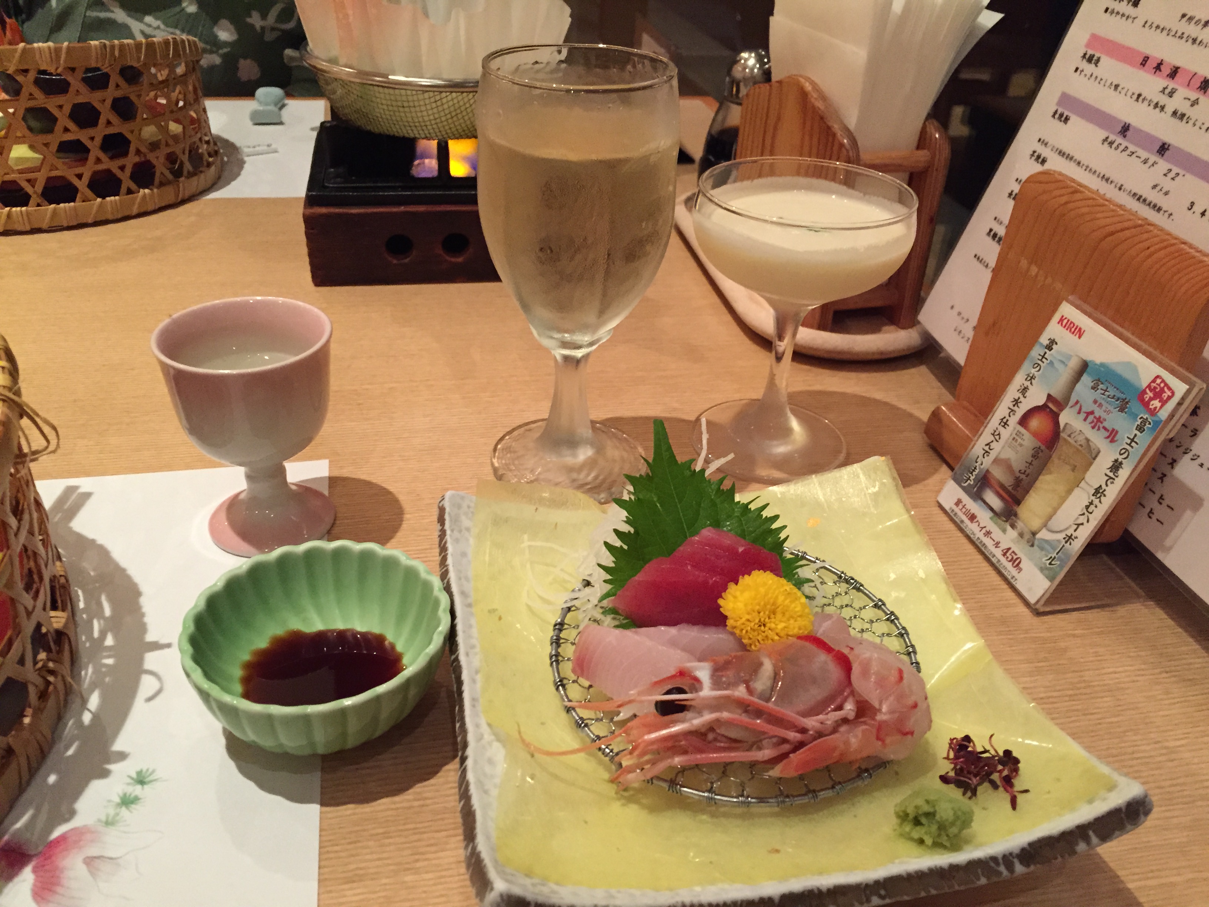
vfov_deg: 48.2
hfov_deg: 61.7
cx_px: 604
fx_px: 1013
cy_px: 454
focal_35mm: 29
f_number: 2.2
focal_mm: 4.15
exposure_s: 1/20
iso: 250
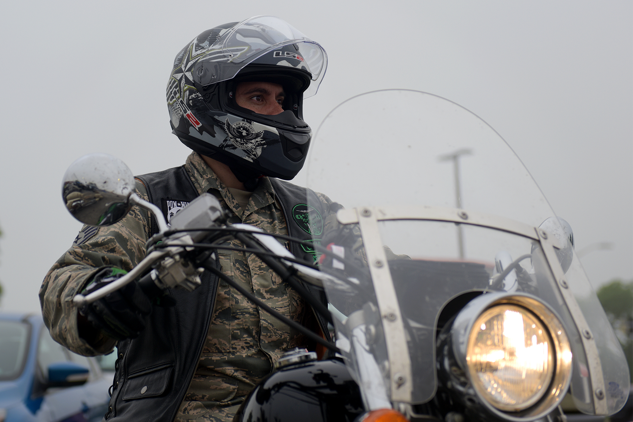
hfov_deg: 28.8
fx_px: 1231
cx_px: 316
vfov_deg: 19.5
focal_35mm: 70
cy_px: 211
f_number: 3.5
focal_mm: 70
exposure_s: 1/800
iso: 125
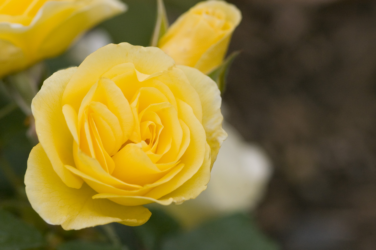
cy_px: 125
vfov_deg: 8.7
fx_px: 1644
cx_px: 188
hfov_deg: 13.1
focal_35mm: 158
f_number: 6.3
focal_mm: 105
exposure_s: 1/1250
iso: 400
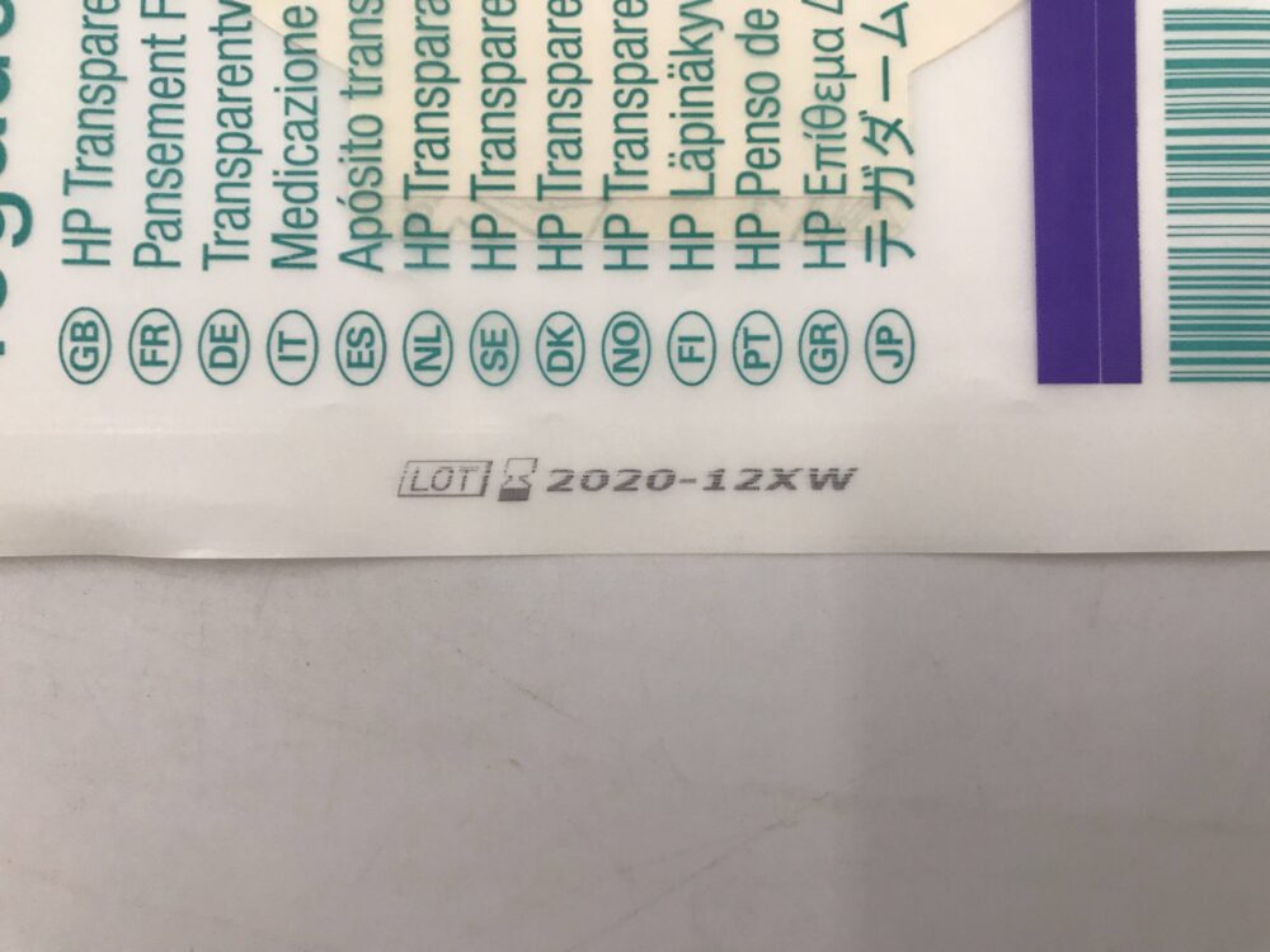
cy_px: 476
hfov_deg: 63.4
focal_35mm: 28
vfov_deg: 49.7
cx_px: 635
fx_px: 1027
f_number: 1.8
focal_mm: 3.99
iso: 25
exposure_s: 1/40
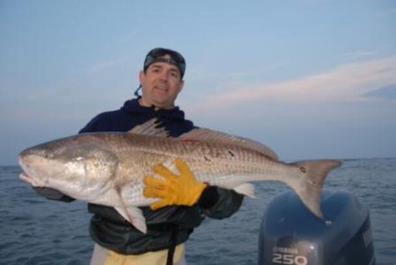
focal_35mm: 30
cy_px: 132
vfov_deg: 43.7
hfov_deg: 61.9
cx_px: 198
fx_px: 330
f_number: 3.5
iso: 100
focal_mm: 20
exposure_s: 1/60
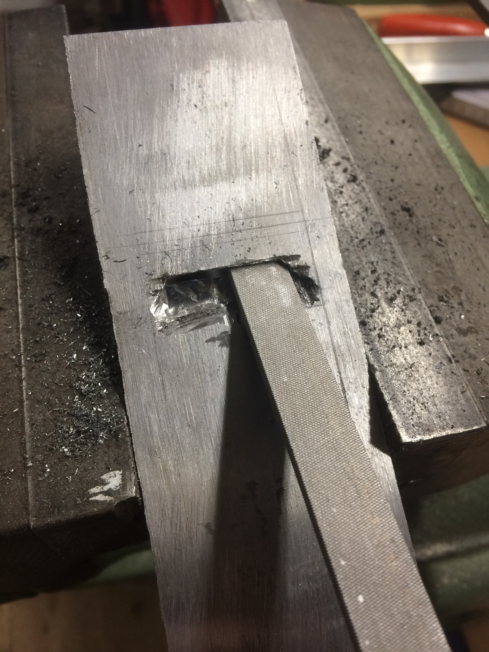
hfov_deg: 48.2
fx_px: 546
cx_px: 244
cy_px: 326
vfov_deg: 61.7
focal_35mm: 29
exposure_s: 1/33
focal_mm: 4.15
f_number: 2.2
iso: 40
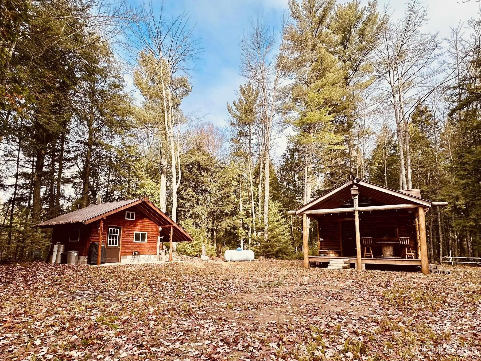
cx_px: 240
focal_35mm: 14
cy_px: 180
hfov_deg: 102.1
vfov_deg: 85.7
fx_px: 195
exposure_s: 1/326
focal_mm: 2.22
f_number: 2.2
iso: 40
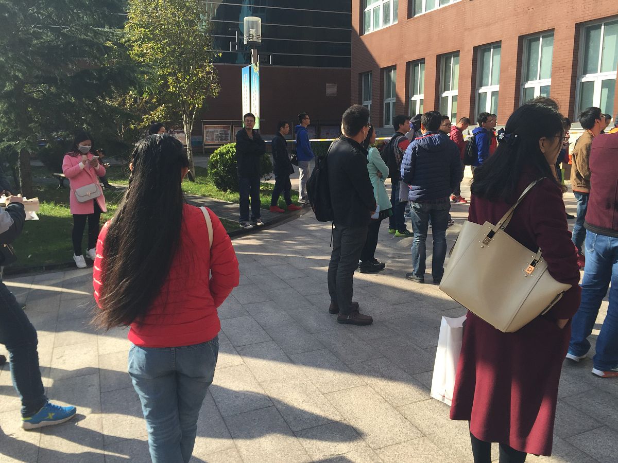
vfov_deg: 48.2
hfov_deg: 61.7
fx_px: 518
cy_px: 232
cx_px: 309
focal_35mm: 29
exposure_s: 1/746
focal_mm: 4.15
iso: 32
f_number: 2.2
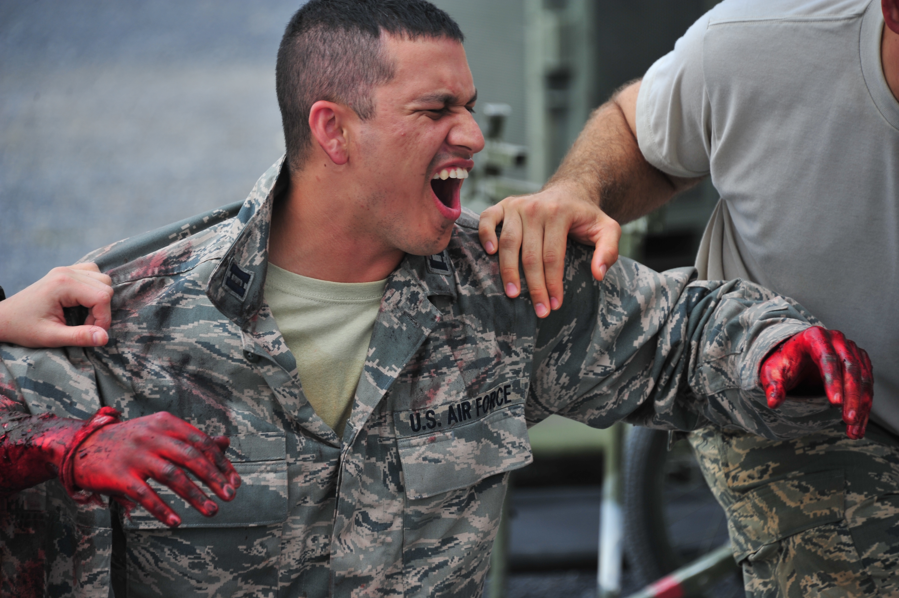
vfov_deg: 6.0
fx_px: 5740
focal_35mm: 230
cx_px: 450
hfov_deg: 9.0
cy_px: 299
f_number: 6.3
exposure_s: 1/500
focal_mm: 230
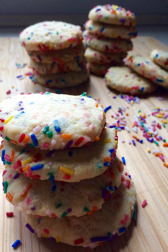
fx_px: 245
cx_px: 91
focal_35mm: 35
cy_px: 143
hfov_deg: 37.8
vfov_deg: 54.3
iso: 40
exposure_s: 1/50
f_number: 2.2
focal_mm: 4.15
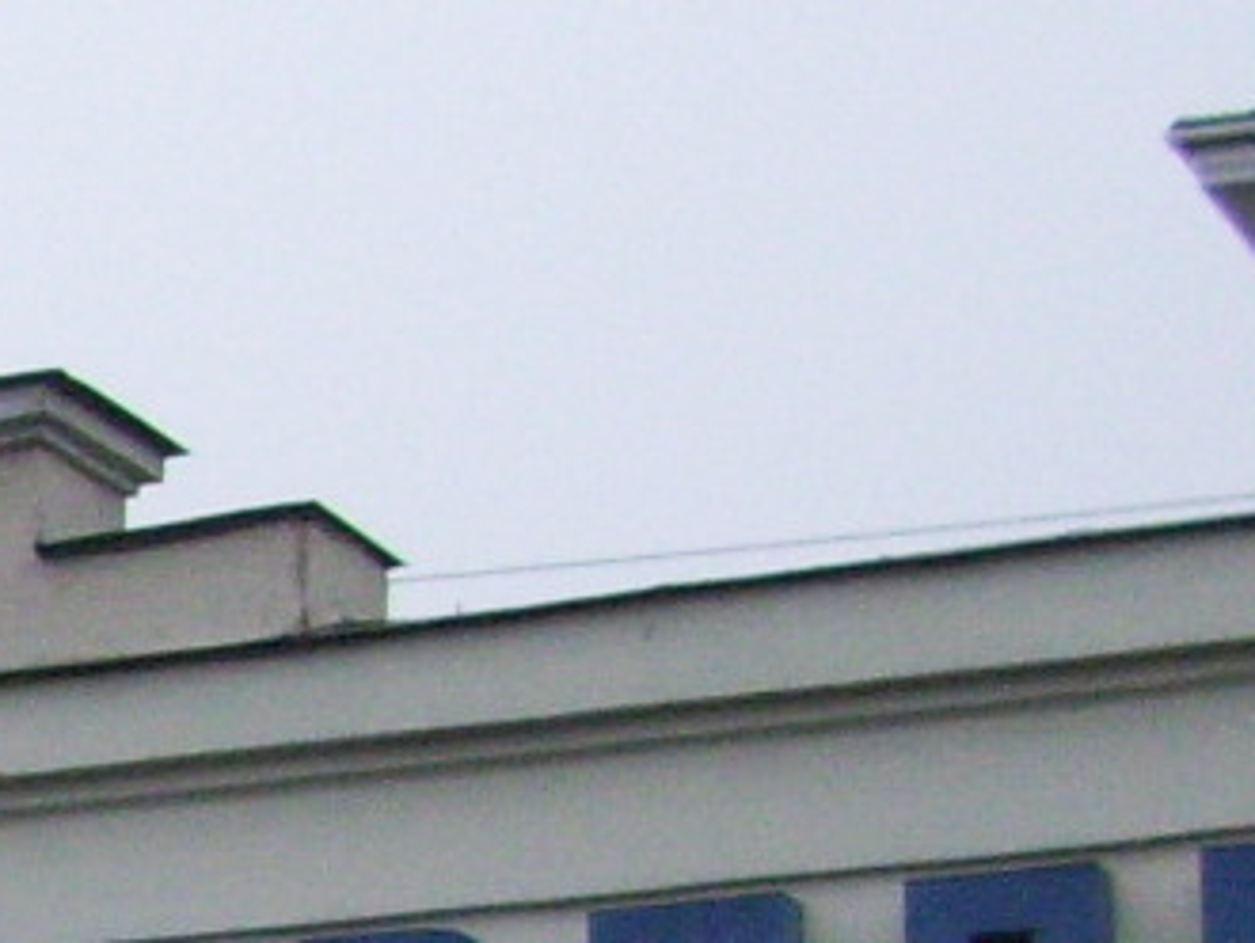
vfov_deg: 6.9
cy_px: 1643
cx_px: -723
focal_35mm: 211
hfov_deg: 9.1
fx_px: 7655
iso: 160
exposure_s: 1/50
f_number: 2.9
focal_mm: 5.7
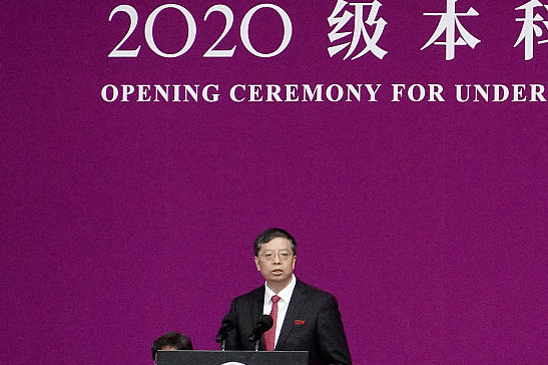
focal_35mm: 439
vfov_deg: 3.1
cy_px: 204
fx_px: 6678
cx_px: 512
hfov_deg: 4.7
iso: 2000
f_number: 4.5
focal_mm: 72
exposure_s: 1/125
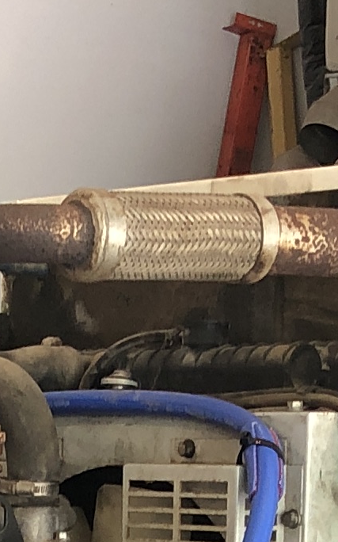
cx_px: -62
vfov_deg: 10.7
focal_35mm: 175
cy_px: 1179
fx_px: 2581
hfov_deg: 7.4
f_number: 1.8
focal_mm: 3.99
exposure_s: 1/24
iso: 40
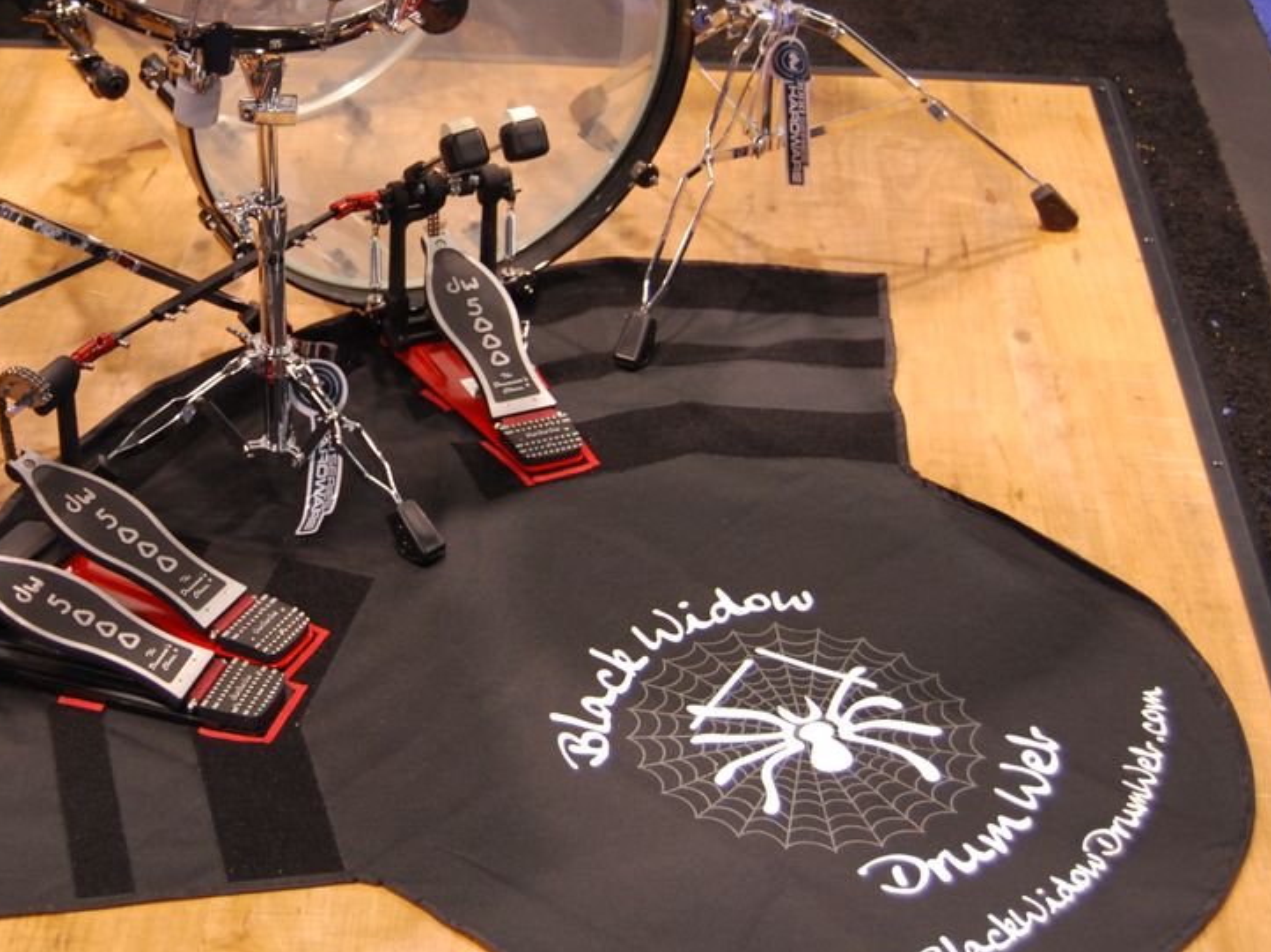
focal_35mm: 72
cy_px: 307
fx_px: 2643
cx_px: 268
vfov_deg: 20.3
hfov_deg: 26.6
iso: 560
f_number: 4.2
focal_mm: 30
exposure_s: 1/30
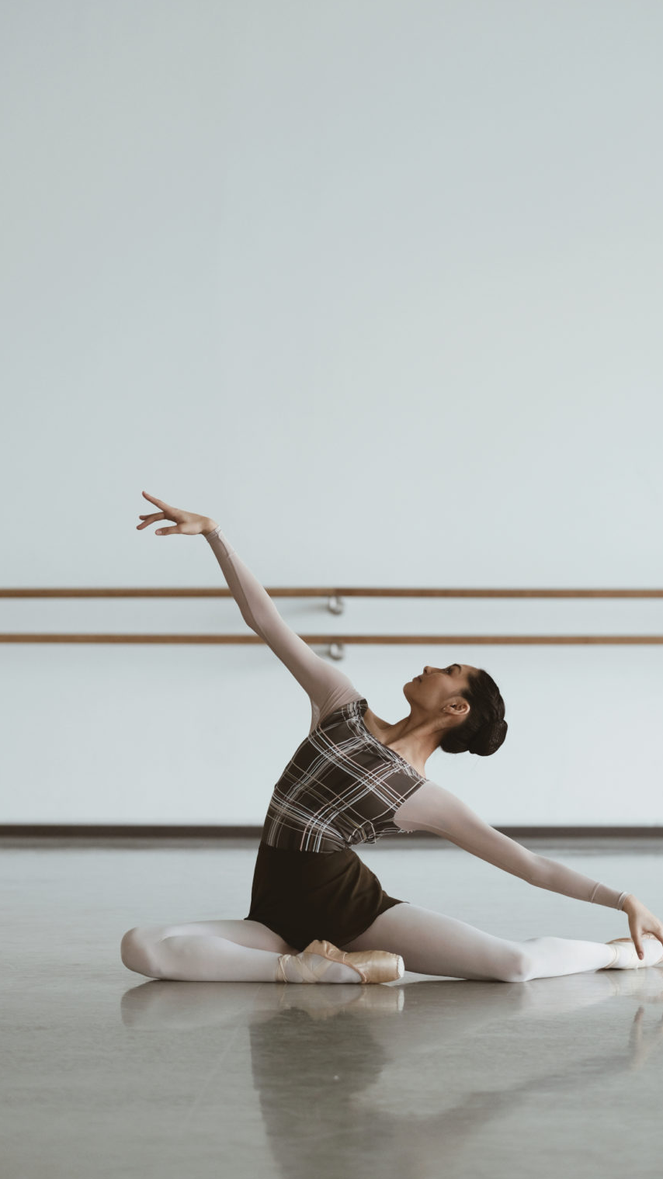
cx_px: 358
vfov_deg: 23.9
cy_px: 586
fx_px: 2783
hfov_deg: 13.6
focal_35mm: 89
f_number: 1.4
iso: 800
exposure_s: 1/500
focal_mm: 56
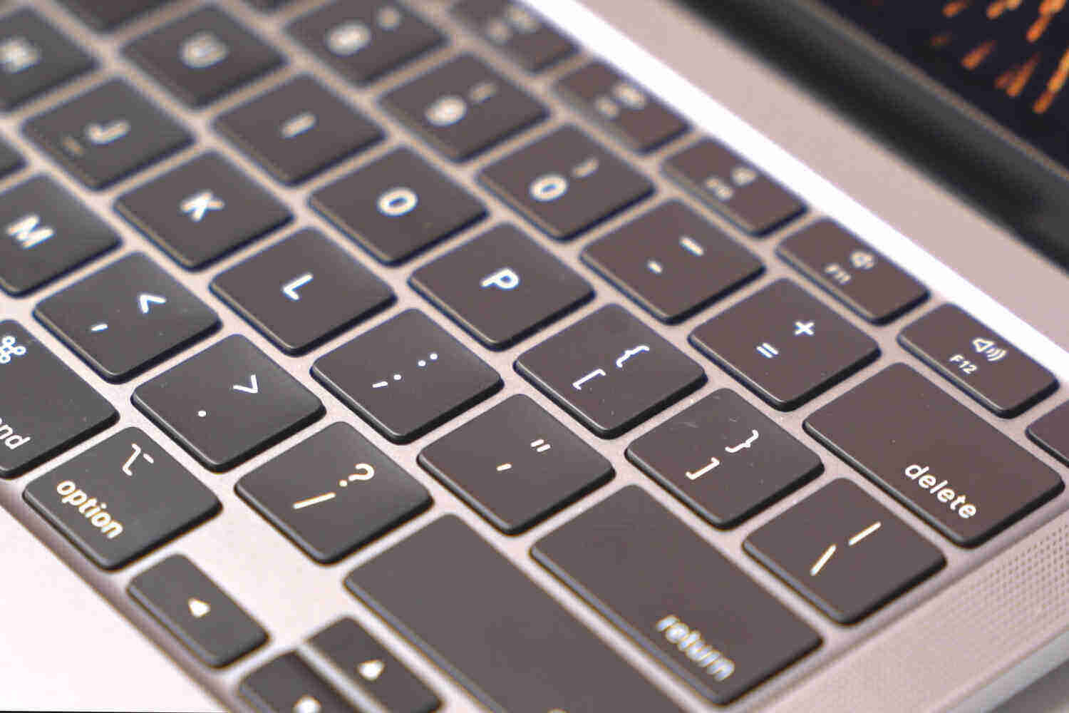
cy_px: 356
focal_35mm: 47
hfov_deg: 42.0
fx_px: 1393
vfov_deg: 28.7
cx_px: 534
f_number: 4
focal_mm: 46.9
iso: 125
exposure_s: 1/60
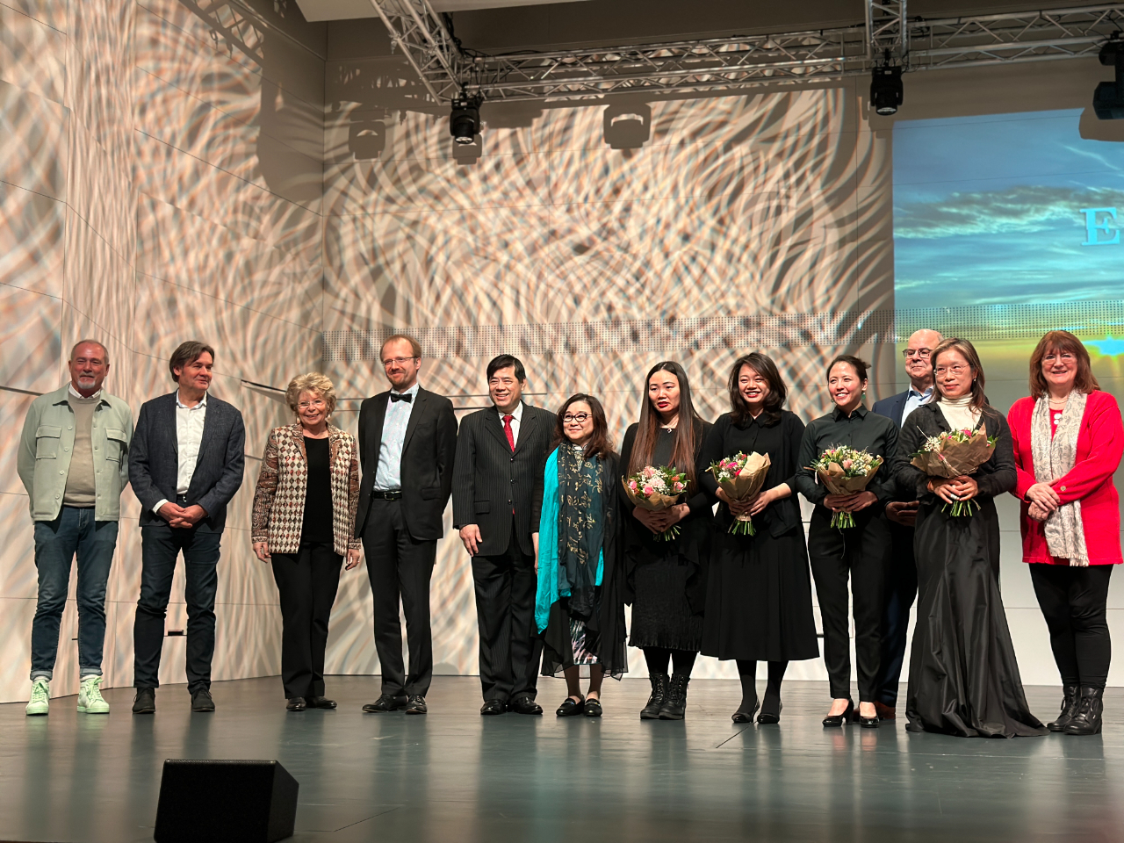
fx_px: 1559
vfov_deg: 30.3
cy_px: 422
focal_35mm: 48
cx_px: 562
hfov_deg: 39.7
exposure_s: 1/60
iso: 200
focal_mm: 6.86
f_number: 1.78
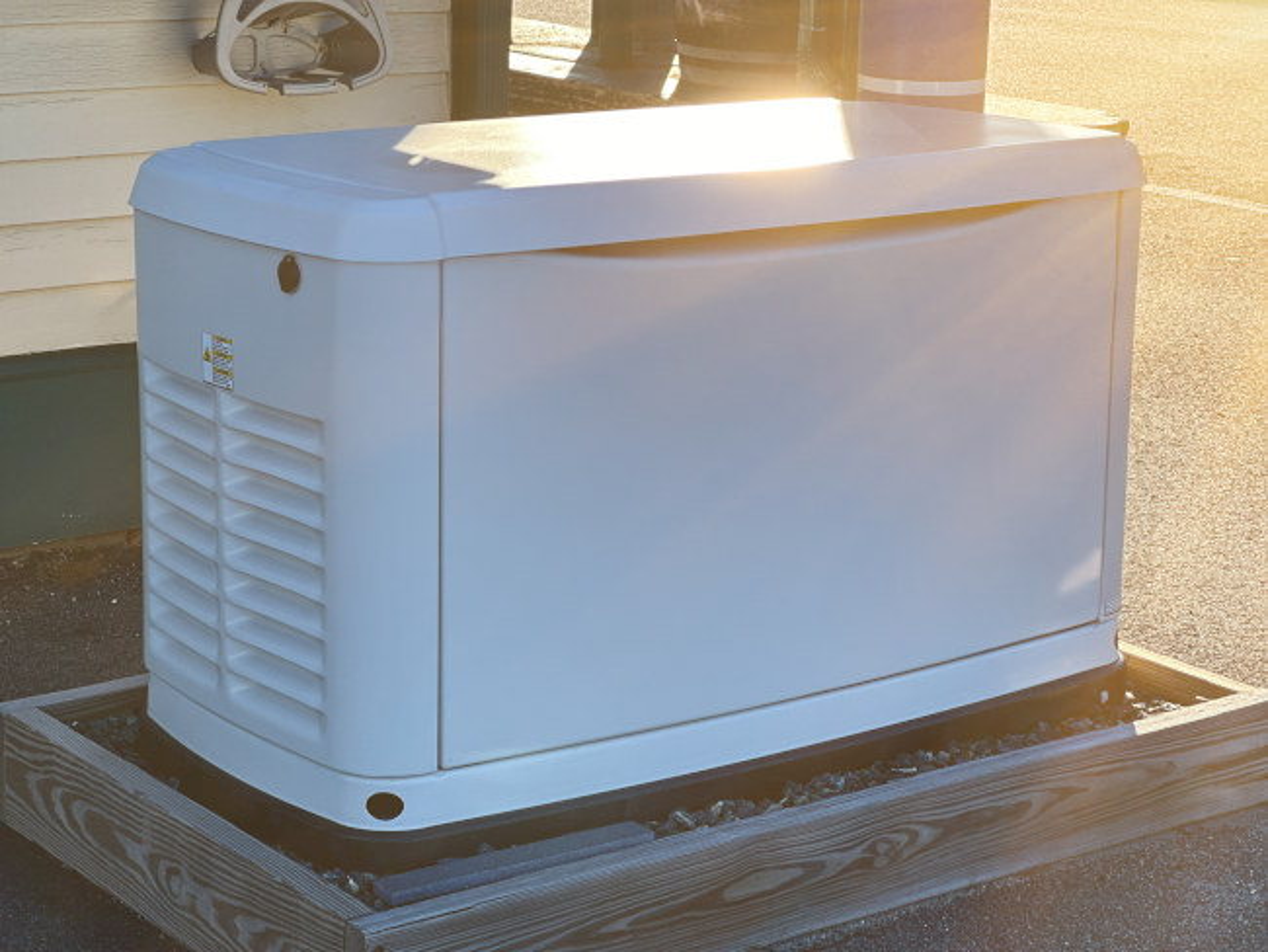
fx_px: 2822
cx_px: 634
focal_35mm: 77
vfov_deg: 19.2
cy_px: 476
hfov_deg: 25.3
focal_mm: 9
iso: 25
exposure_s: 1/180
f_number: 2.8
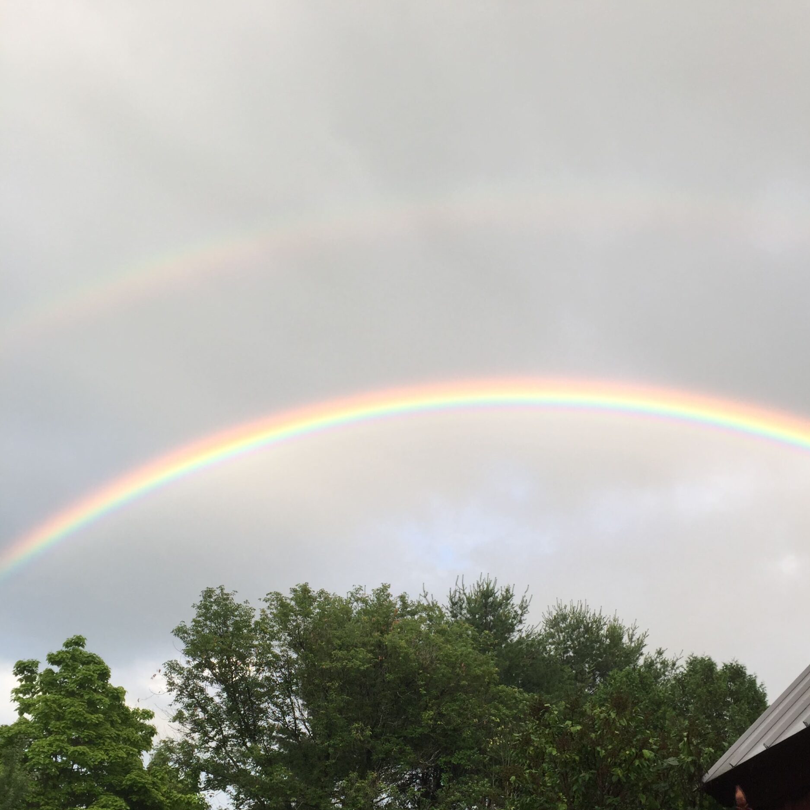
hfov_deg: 47.2
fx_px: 927
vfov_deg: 46.4
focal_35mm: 35
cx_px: 408
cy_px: 546
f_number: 2.2
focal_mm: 4.15
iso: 32
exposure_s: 1/395
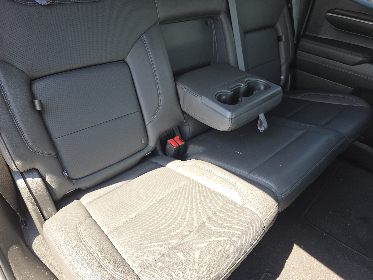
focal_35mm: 23
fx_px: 248
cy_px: 140
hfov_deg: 73.9
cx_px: 186
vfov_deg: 58.9
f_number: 1.7
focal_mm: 6.3
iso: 25
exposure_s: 1/100
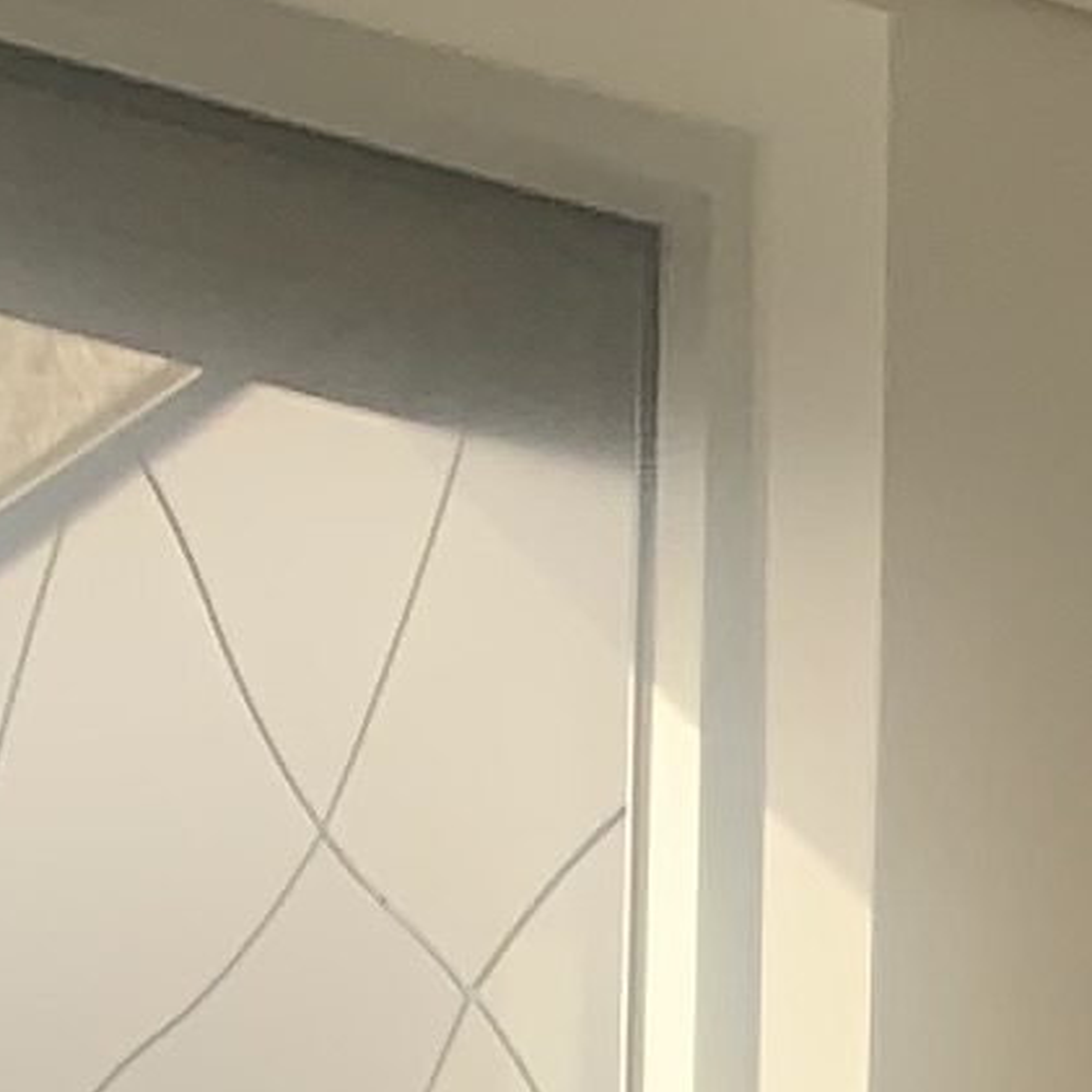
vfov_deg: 7.0
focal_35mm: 220
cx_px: 3792
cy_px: 3484
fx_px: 7852
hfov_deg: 6.8
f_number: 1.8
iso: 25
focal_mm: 4.25
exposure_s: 1/283
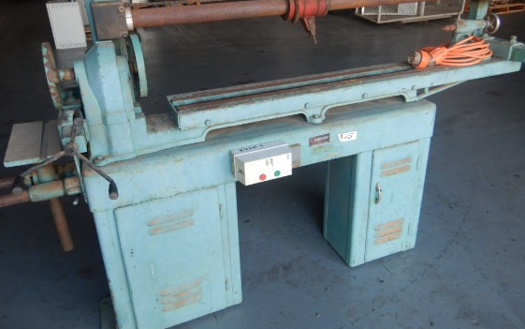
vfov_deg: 43.1
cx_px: 264
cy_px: 141
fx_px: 415
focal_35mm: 29
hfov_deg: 64.6
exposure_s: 1/80
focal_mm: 4.3
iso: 125
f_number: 2.8
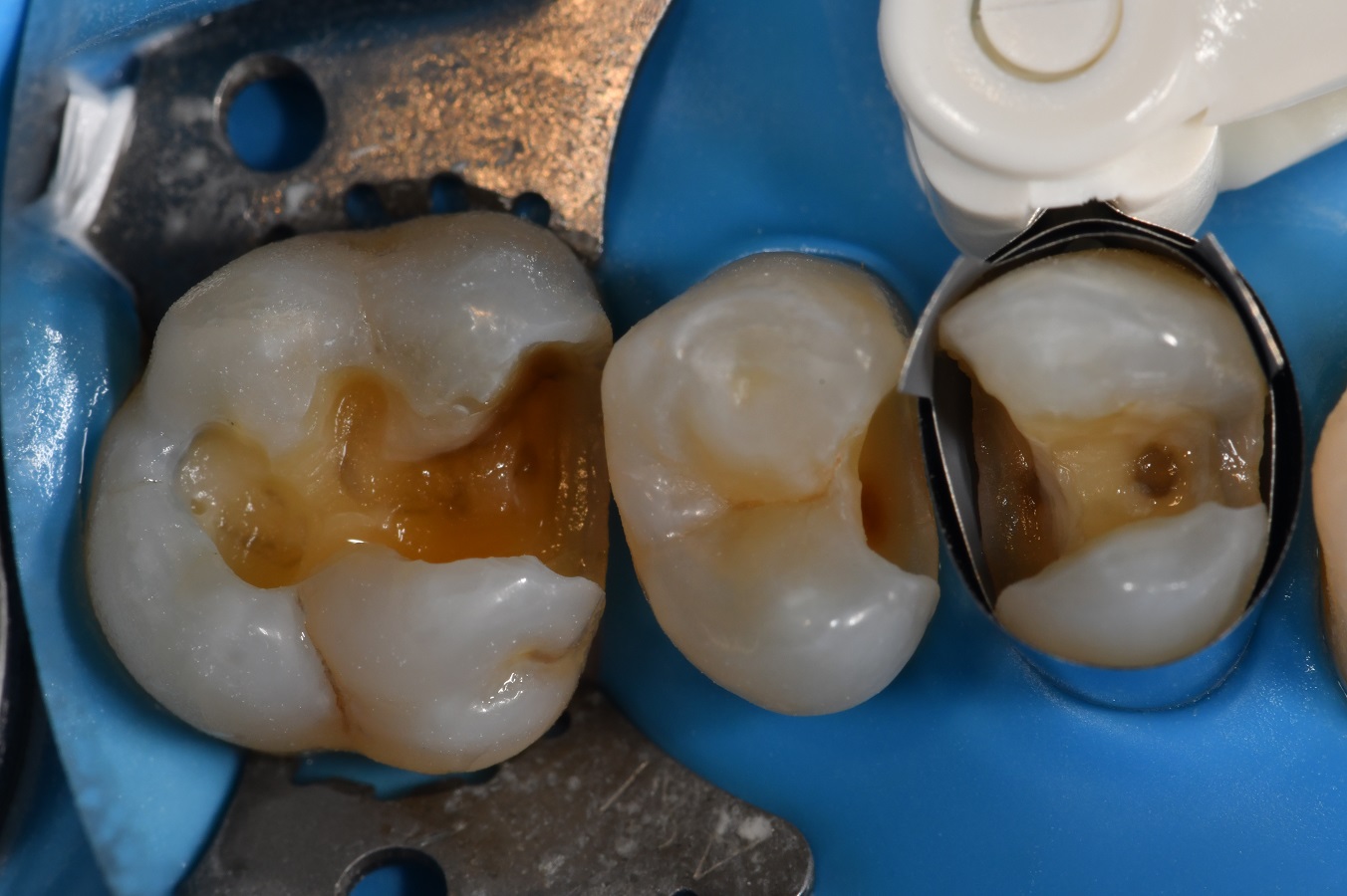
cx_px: 674
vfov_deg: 8.7
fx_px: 5871
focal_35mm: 157
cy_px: 448
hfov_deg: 13.1
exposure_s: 1/160
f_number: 32
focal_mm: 105
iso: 200
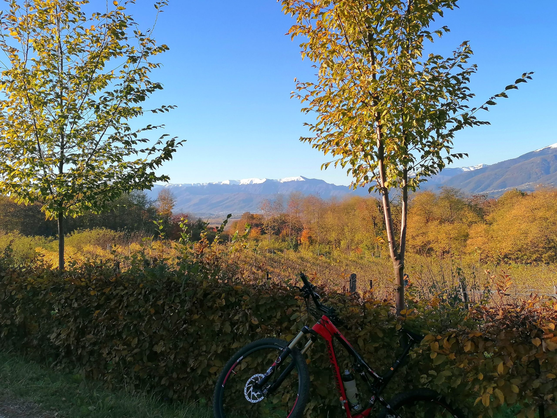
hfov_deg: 52.6
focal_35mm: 35
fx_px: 563
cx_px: 278
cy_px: 209
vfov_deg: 40.7
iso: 50
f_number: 1.8
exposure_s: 1/768
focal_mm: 4.75
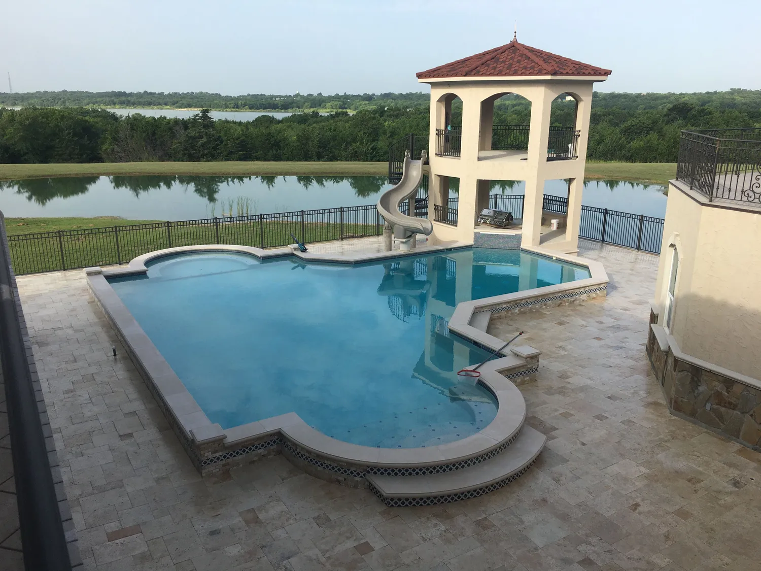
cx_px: 380
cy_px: 286
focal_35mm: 29
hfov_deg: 61.7
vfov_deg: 48.2
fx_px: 638
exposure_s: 1/999
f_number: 2.2
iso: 25
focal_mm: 4.15
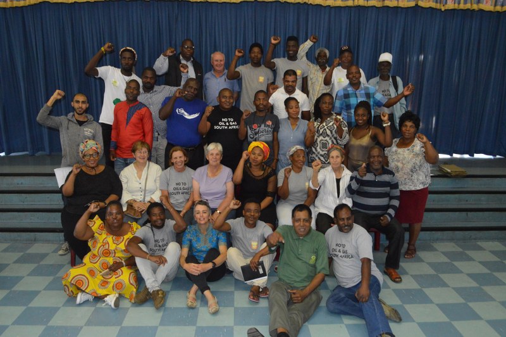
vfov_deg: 43.5
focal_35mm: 30
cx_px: 253
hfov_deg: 62.0
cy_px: 168
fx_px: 421
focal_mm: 20
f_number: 6.3
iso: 3200
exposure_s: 1/125
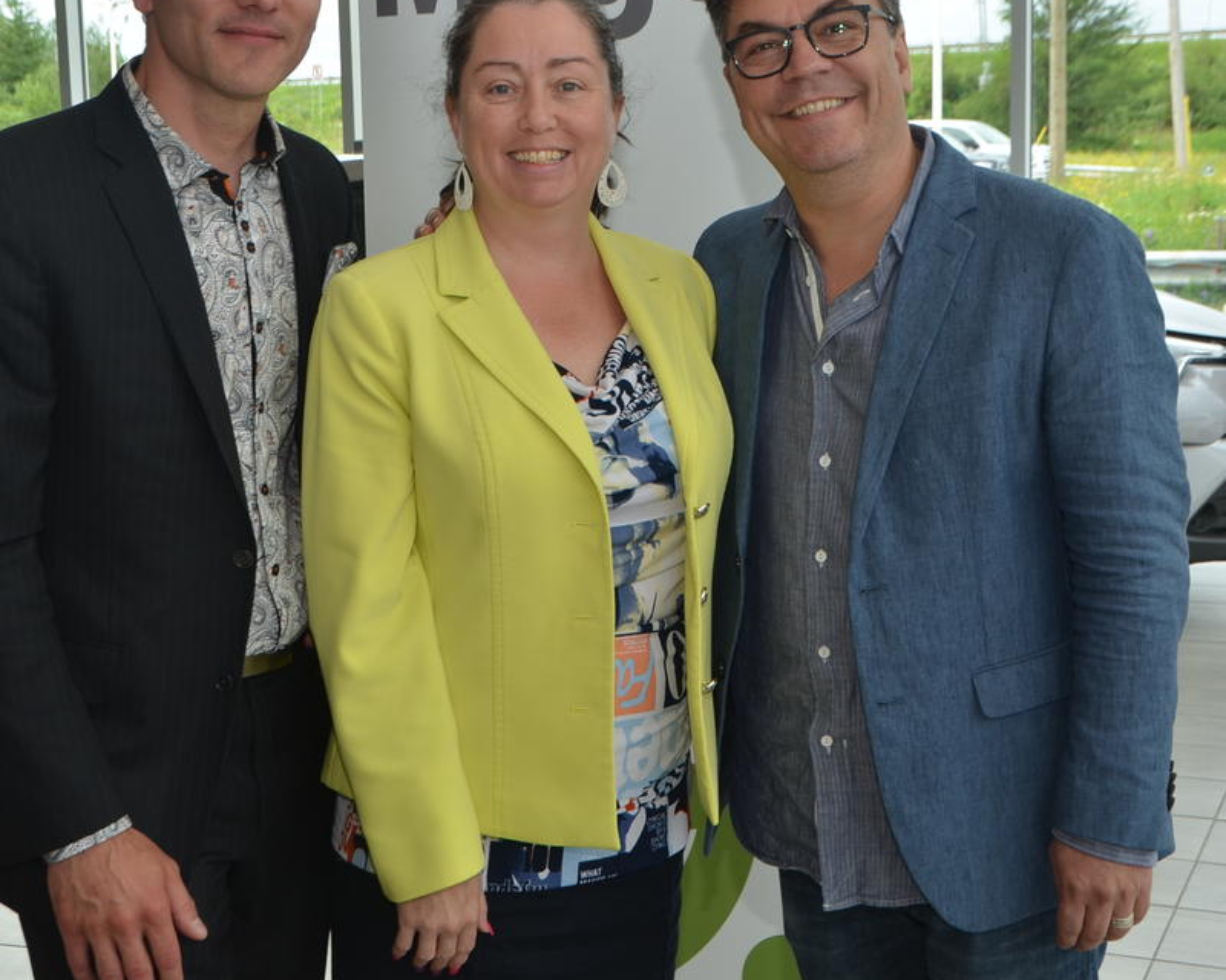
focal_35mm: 59
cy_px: 381
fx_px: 2141
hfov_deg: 32.0
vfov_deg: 25.7
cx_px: 625
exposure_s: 1/200
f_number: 7.1
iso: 250
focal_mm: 28
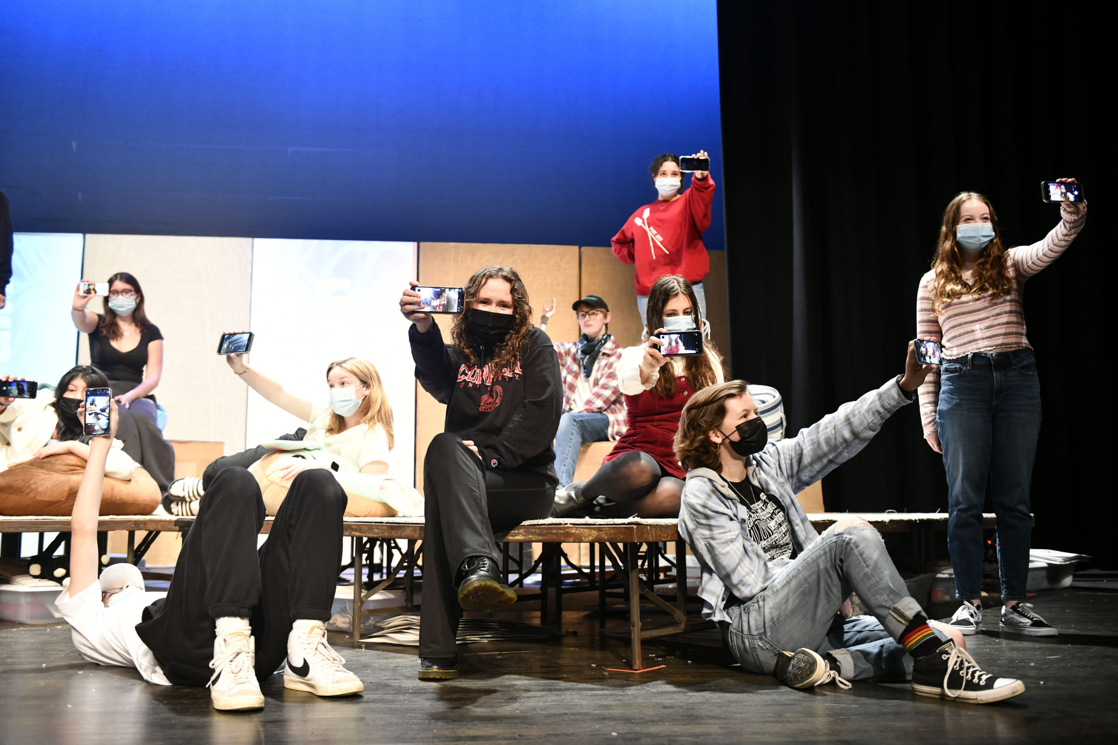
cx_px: 559
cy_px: 372
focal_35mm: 35
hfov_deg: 54.4
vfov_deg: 37.9
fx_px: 1087
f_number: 3.5
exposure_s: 1/50
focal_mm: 35
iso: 1600
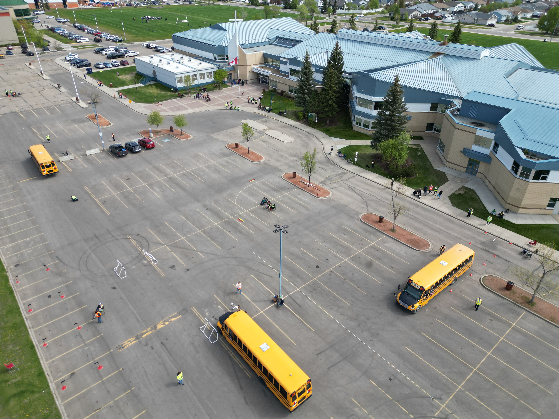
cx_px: 280
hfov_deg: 71.6
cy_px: 210
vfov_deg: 56.8
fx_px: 388
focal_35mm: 24
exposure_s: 1/2000
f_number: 1.7
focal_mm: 6.72
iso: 100
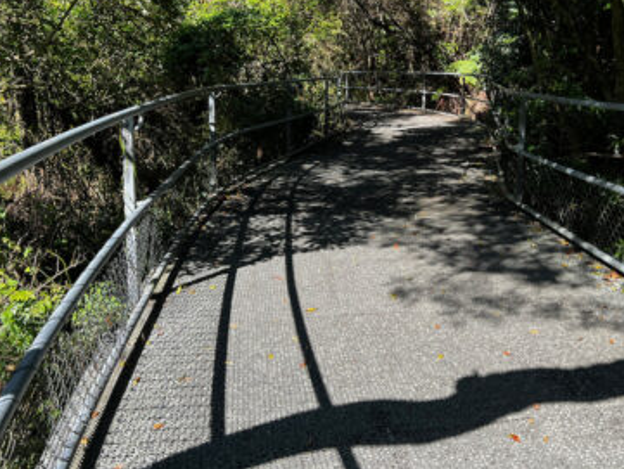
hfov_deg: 51.1
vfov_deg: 39.1
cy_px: 148
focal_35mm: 36
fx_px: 649
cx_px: 365
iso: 50
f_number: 1.5
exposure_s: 1/820
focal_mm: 5.7
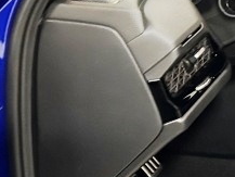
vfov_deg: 13.0
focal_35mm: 113
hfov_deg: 14.7
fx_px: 768
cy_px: 30
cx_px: 449
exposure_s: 1/30
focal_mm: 6.86
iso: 800
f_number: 1.78
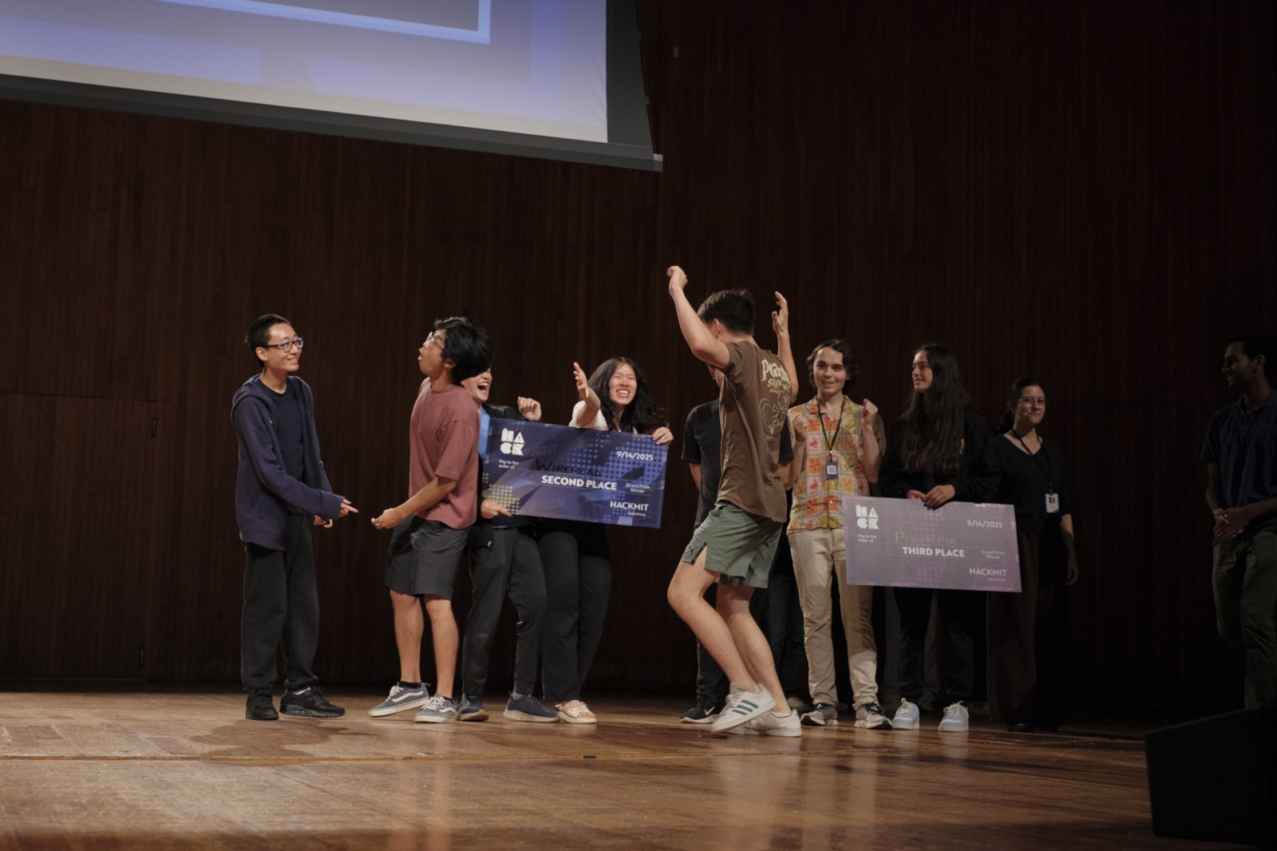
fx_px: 1880
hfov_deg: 37.5
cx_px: 638
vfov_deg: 25.5
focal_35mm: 53
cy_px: 426
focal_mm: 35
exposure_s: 1/250
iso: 1600
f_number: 4
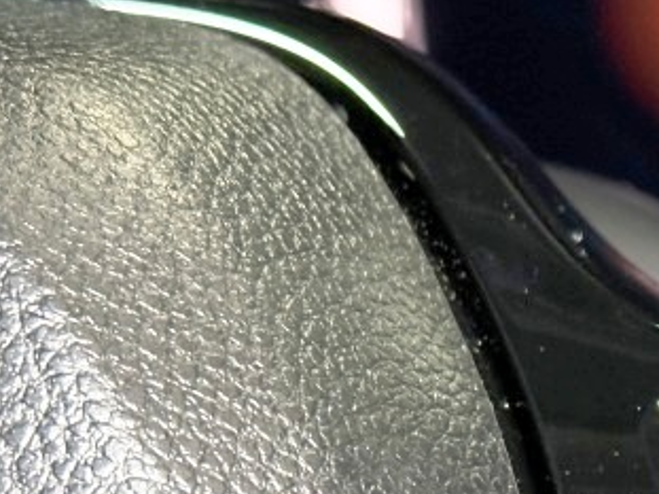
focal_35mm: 158
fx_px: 3007
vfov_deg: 9.2
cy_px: 661
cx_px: 1049
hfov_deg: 11.8
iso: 400
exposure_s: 1/30
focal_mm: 6.86
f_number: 1.78
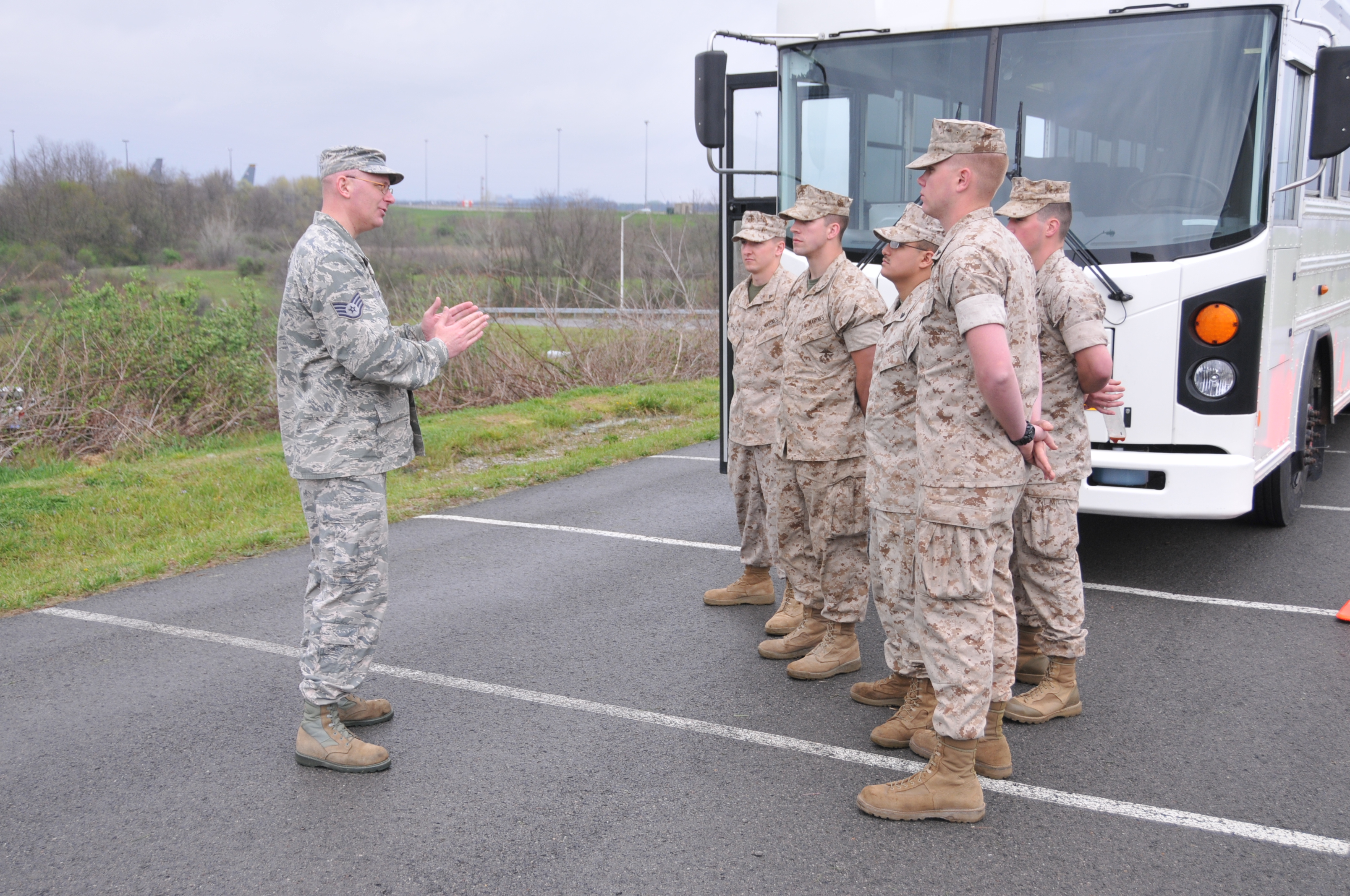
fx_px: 1461
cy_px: 448
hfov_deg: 49.6
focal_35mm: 39
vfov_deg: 34.1
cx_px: 675
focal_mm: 26
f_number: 4
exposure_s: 1/800
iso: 320
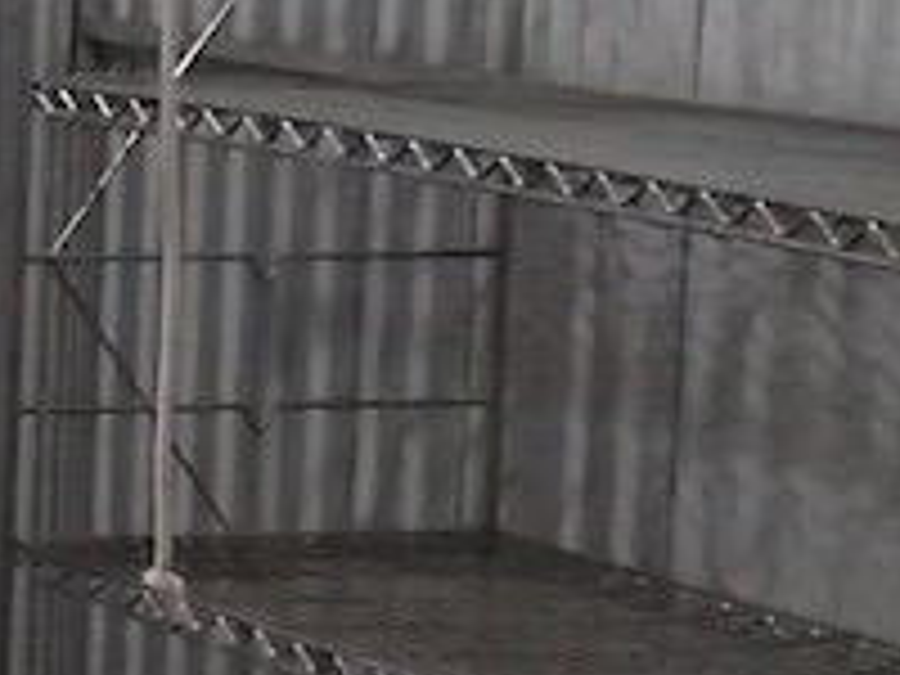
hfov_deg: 9.7
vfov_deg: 7.7
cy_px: 567
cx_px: -810
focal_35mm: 192
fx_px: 4992
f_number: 2.3
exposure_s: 1/30
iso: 800
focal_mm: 5.5
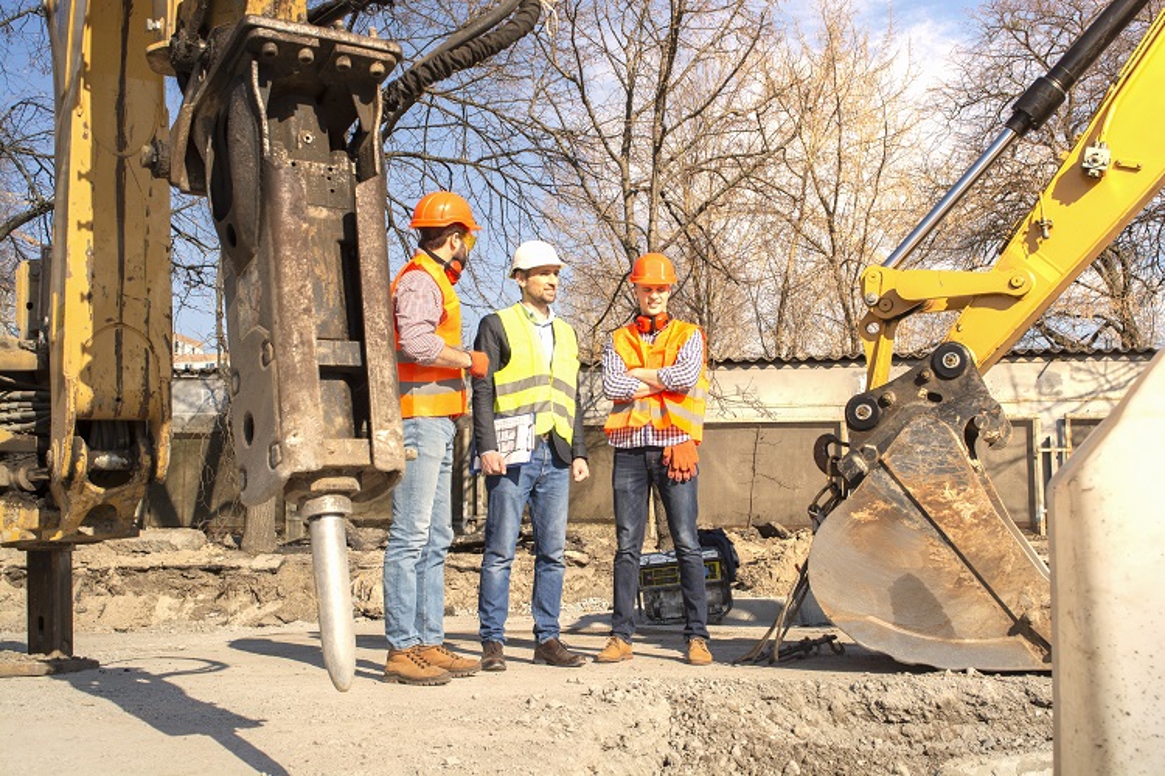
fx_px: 1165
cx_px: 582
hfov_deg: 53.1
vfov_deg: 36.9
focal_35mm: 36
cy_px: 388
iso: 100
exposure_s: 1/640
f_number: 8
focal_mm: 24
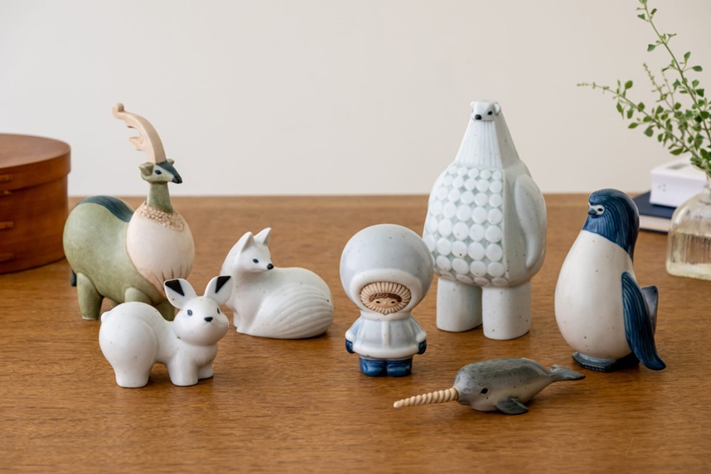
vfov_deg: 10.9
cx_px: 364
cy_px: 238
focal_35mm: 126
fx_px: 2488
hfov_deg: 16.3
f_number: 9
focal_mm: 120
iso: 500
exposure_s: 1/25
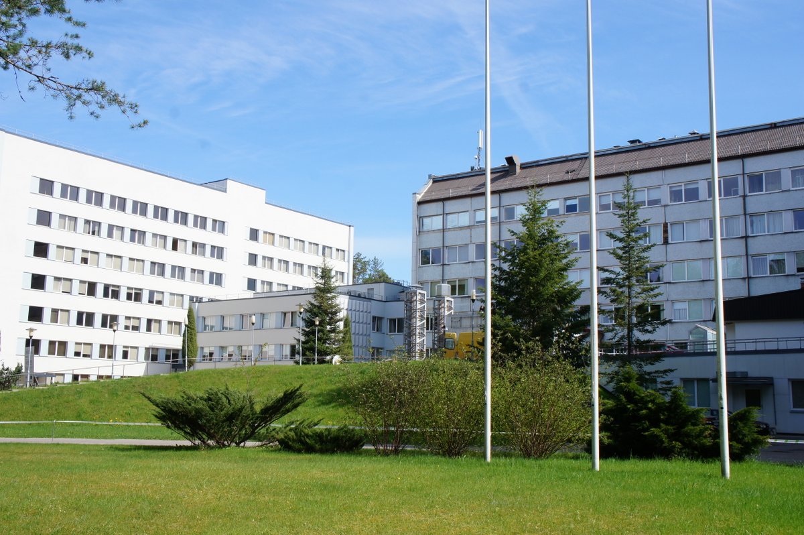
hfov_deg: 51.3
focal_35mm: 38
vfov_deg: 35.4
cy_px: 268
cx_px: 402
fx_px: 837
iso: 200
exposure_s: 1/160
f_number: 13
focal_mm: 25
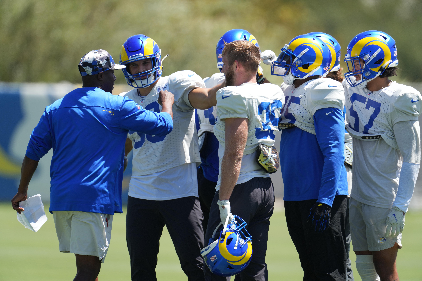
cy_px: 140
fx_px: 9846
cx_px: 211
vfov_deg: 1.6
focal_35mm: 840
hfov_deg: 2.5
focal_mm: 840
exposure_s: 1/800
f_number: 6.3
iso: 400
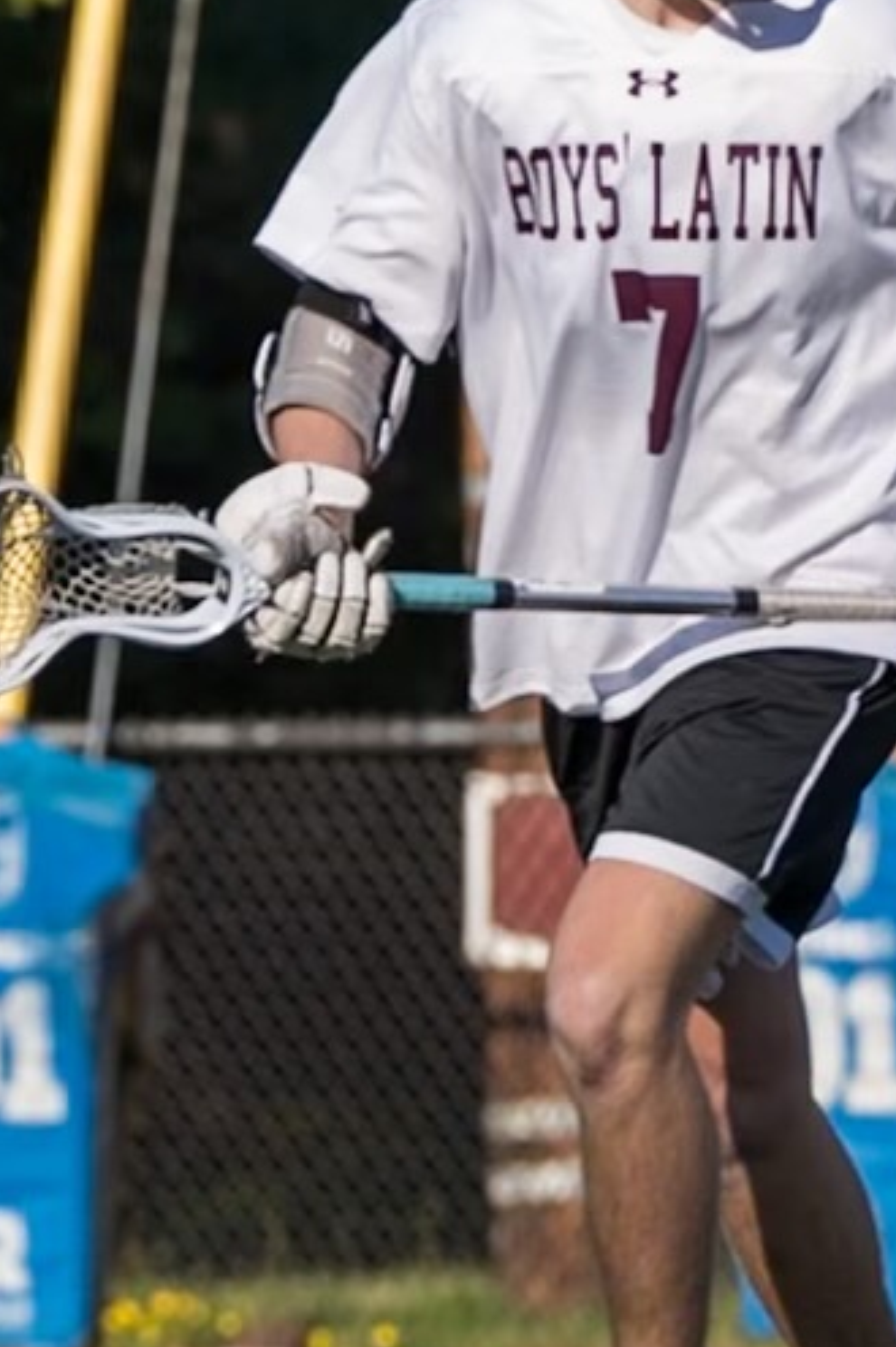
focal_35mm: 413
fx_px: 15439
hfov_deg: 3.3
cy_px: 581
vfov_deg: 5.0
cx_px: 646
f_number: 4.5
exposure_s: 1/640
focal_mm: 200
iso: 100
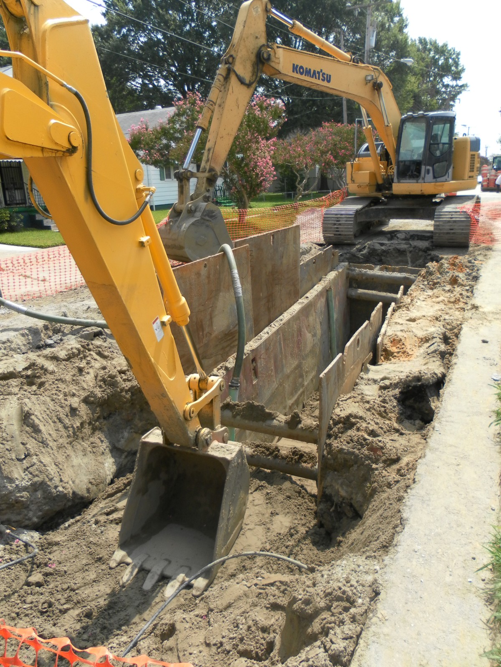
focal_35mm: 28
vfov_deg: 63.4
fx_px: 540
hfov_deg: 49.7
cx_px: 250
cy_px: 334
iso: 80
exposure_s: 1/500
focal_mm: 4.9
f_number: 3.2
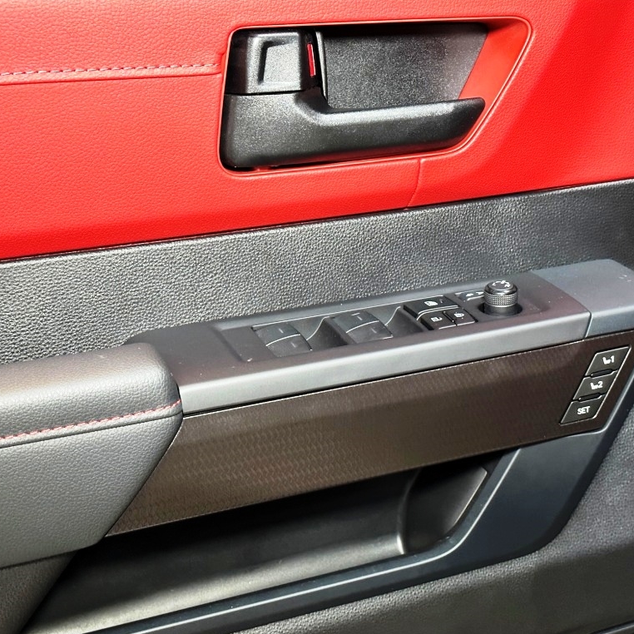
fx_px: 1181
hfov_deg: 30.0
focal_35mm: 57
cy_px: 317
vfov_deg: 30.0
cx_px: 360
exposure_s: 1/30
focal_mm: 6.86
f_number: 1.78
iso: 500
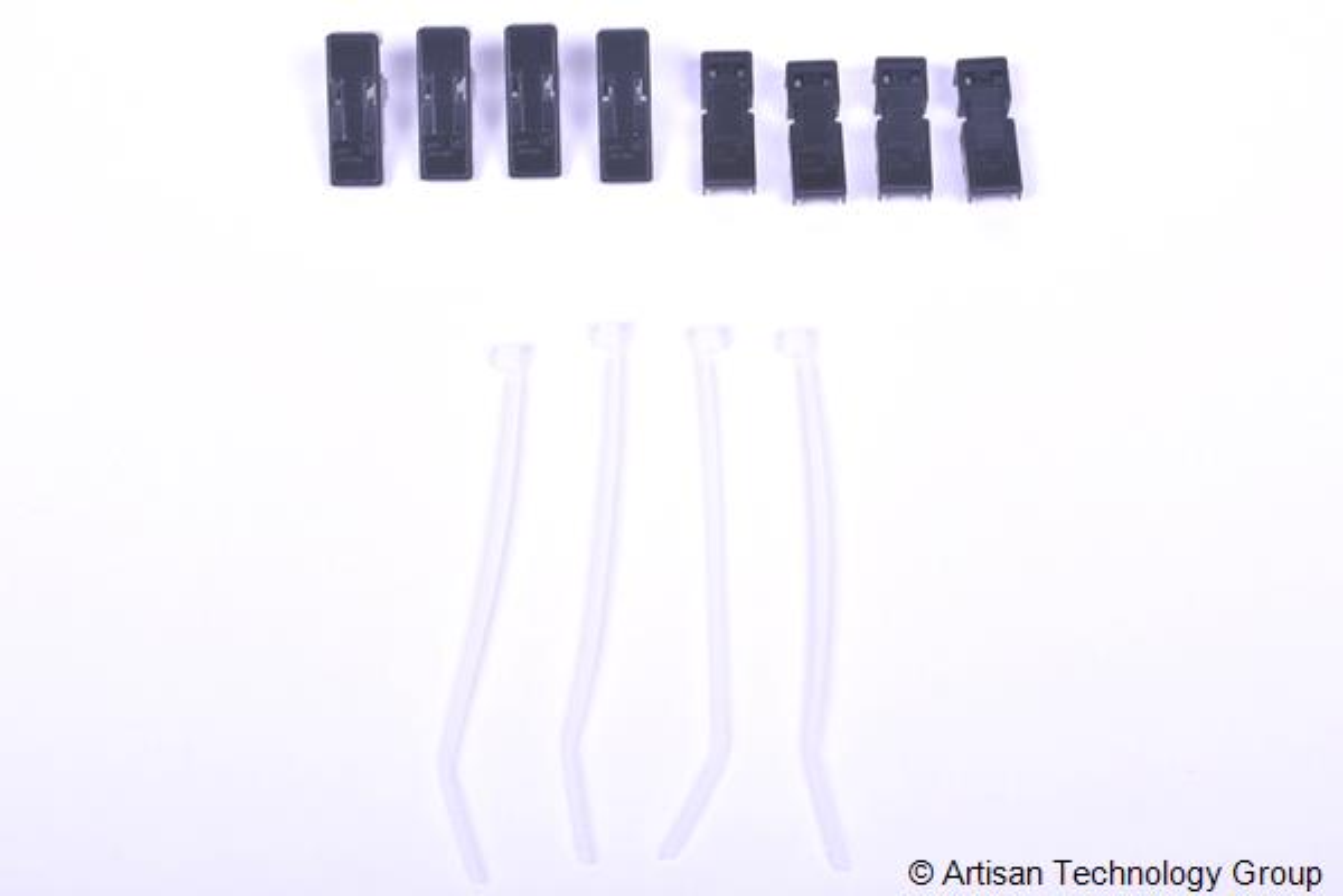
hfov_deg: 42.3
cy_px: 448
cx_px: 672
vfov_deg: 28.9
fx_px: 1735
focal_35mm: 46
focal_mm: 31
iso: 200
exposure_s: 1/200
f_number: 20
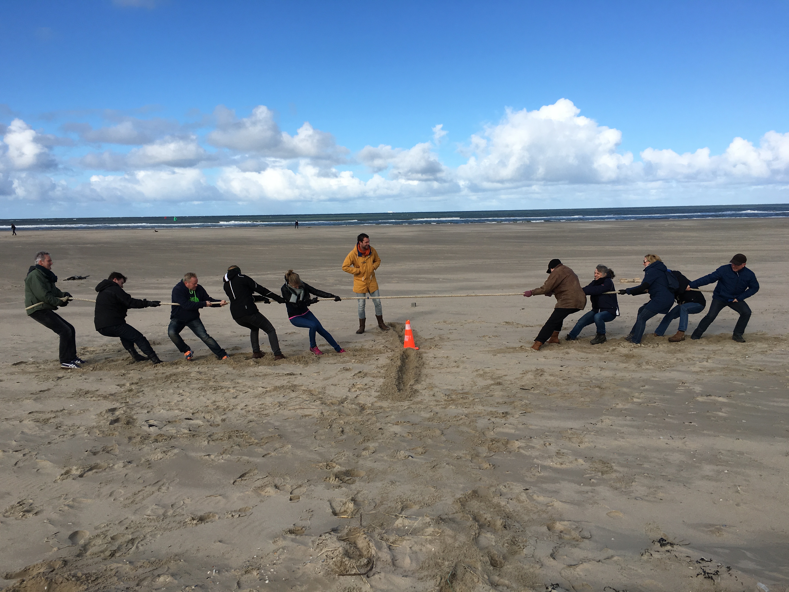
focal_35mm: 29
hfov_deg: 61.7
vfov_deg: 48.2
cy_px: 296
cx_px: 394
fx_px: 661
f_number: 2.2
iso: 25
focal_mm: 4.15
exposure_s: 1/2024
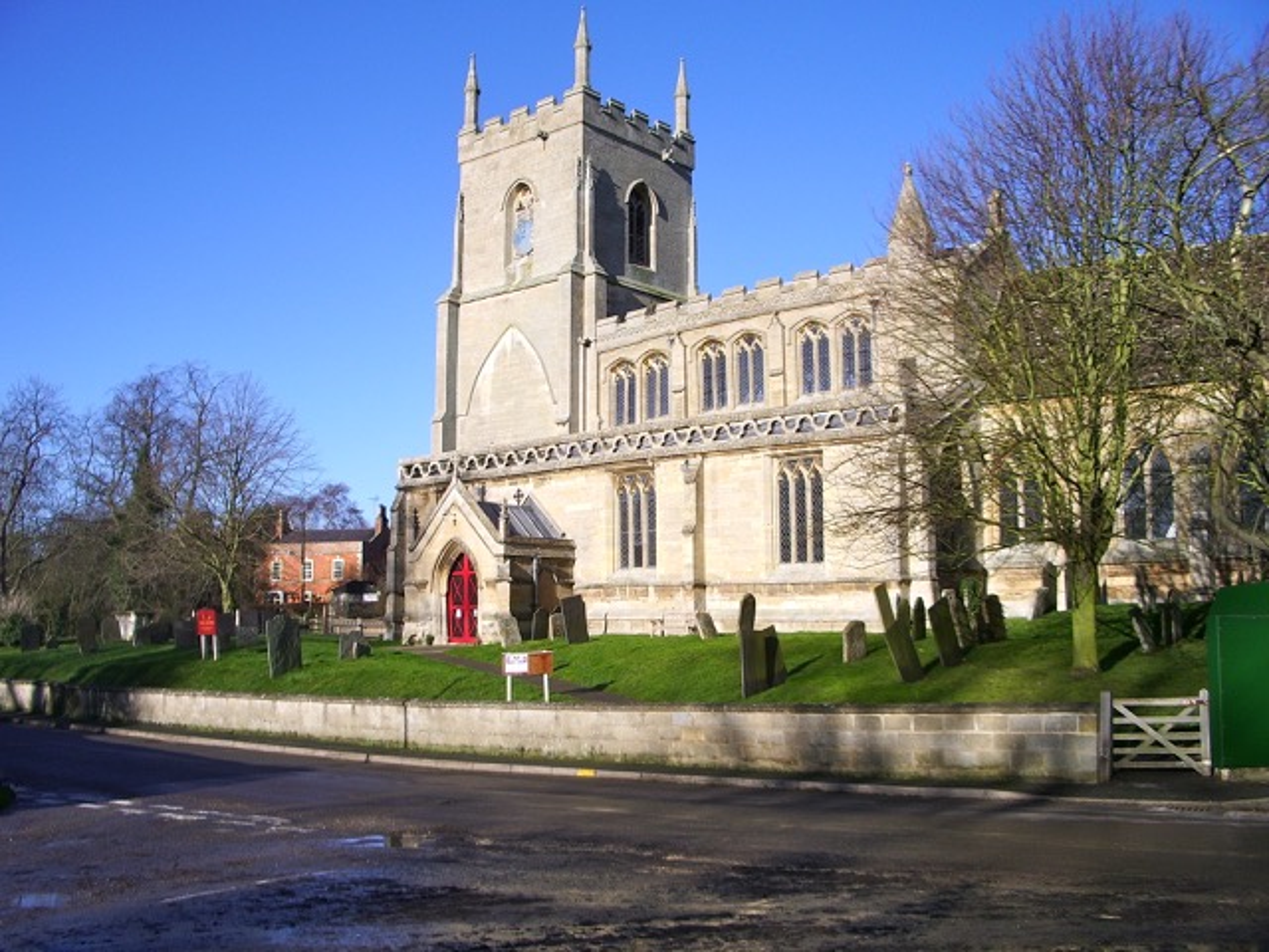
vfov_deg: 40.7
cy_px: 476
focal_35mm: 35
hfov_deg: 52.6
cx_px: 634
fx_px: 1283
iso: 50
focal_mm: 5.8
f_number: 4.3
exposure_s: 1/400
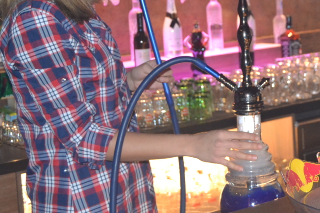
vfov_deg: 14.0
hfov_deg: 20.9
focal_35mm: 97
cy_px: 43
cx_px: 226
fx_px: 862
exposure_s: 1/60
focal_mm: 32
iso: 2200
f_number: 4.5
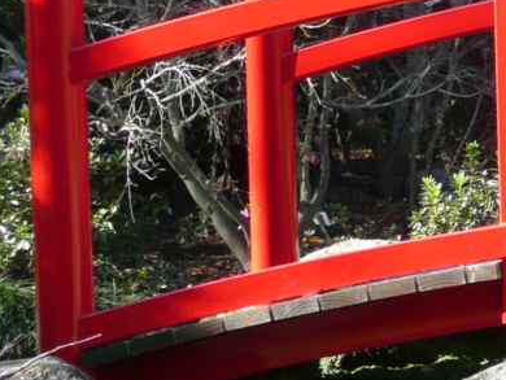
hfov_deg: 10.6
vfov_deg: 8.6
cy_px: 164
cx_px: 961
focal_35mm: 173
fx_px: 2530
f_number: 4.1
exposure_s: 1/100
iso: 100
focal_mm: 7.3
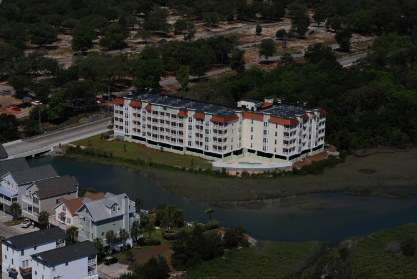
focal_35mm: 82
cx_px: 208
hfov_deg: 24.6
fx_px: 957
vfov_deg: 16.6
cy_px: 140
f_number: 11
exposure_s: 1/1000
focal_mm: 55
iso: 200
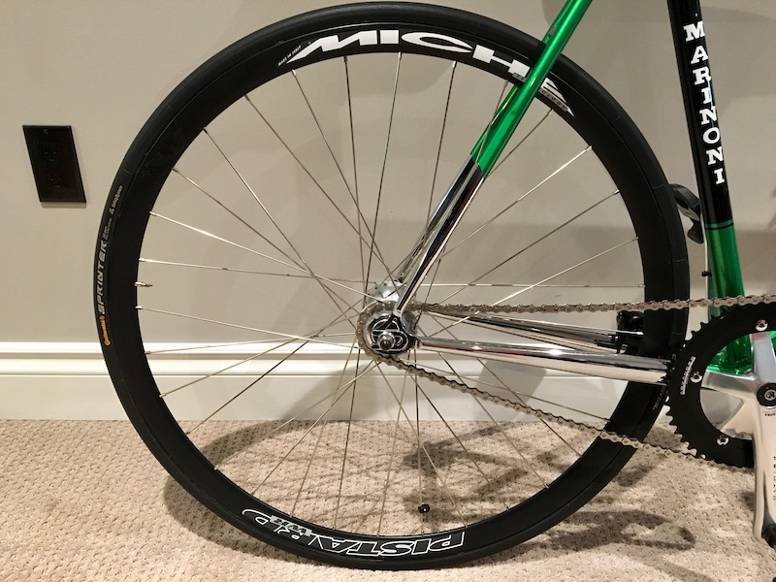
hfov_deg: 61.7
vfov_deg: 48.2
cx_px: 388
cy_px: 291
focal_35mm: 29
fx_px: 650
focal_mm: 4.15
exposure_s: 1/15
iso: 200
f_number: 2.2
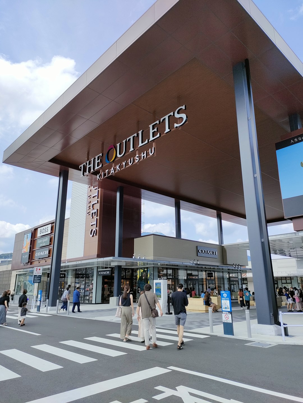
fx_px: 315
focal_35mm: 27
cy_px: 202
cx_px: 152
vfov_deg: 65.3
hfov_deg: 51.4
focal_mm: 4.73
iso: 100
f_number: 1.7
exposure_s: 1/1584
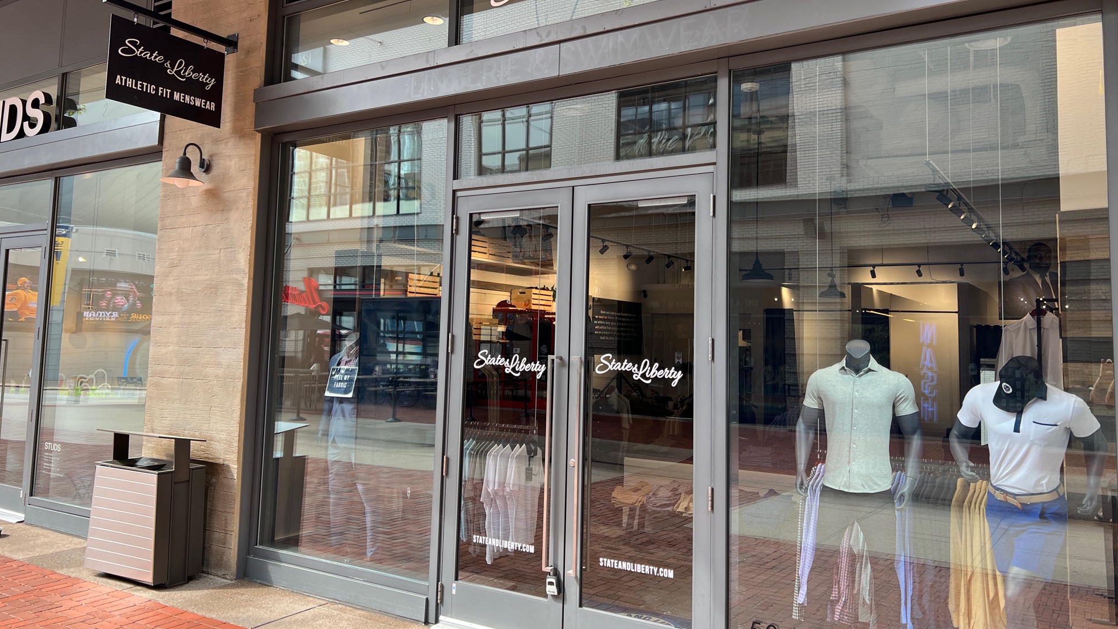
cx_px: 567
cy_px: 266
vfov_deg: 40.1
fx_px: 860
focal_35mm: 29
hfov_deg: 66.1
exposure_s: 1/313
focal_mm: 5.7
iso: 50
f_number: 1.5
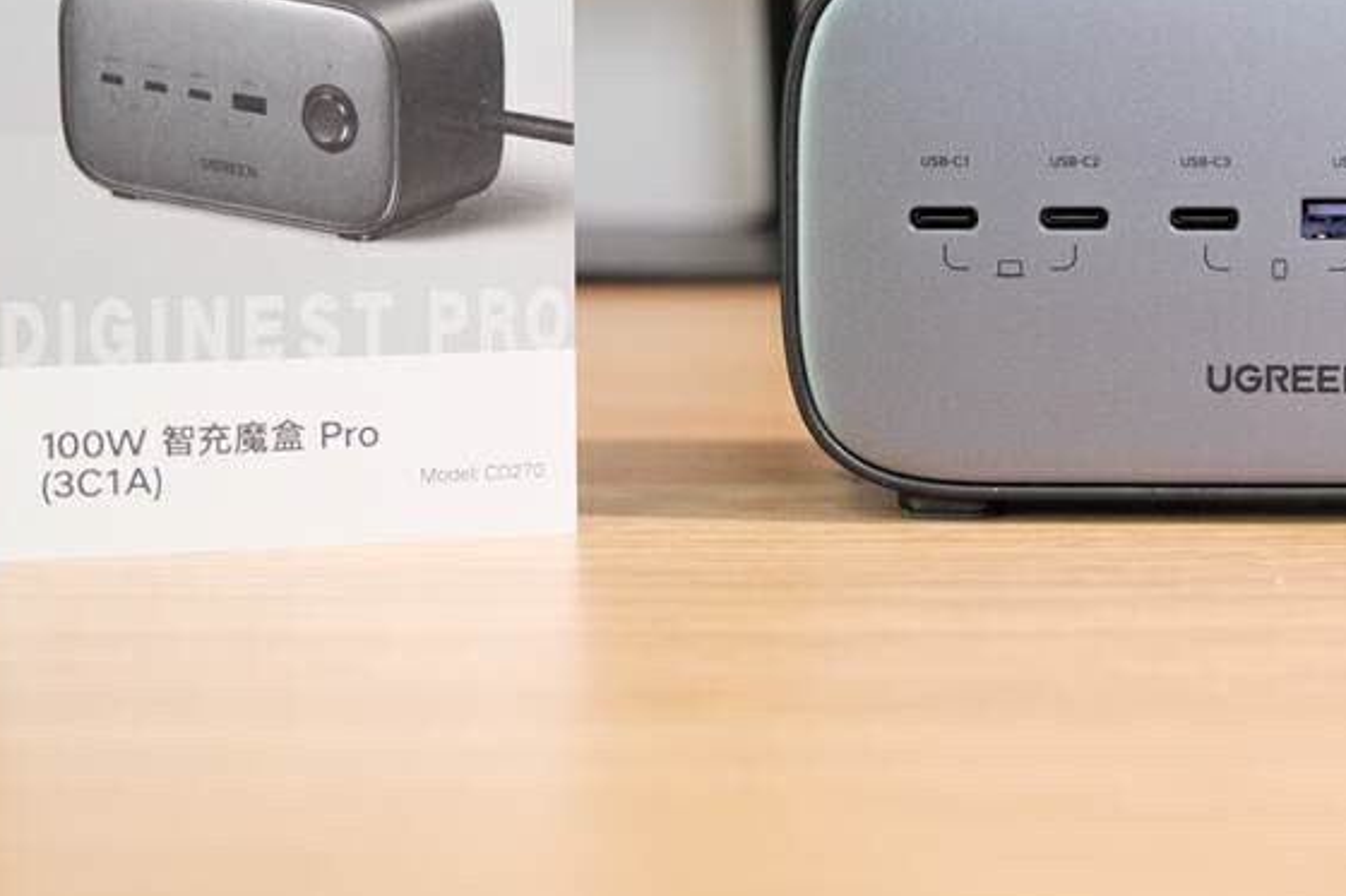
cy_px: 213
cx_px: 978
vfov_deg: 18.0
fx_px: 2803
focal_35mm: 75
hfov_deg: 26.7
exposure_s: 1/50
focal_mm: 27.5
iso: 800
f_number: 4
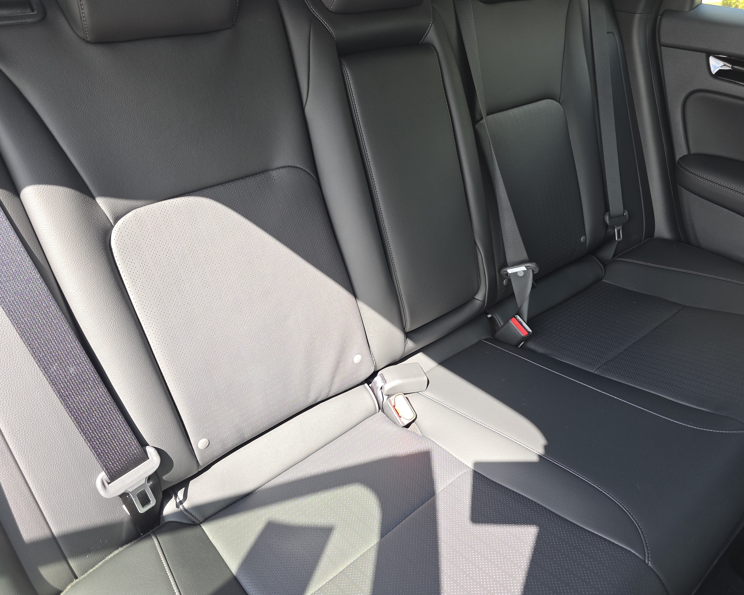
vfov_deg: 58.8
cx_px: 376
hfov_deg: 70.3
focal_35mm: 24
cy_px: 297
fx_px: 528
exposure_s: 1/180
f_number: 1.7
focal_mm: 6.3
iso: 50
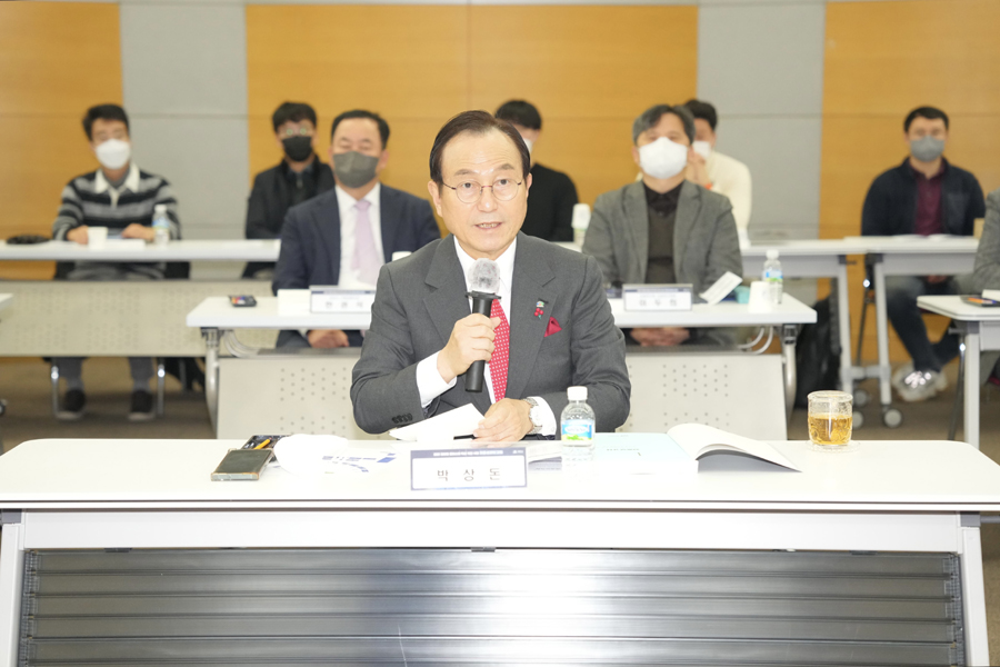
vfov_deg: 19.5
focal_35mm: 70
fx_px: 1944
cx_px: 500
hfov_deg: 28.8
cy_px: 334
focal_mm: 70
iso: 3200
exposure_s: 1/200
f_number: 2.8
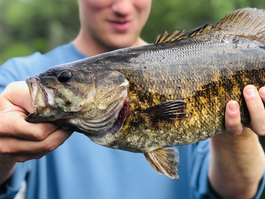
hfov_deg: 21.8
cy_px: 64
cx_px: 202
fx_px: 681
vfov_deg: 16.6
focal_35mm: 89
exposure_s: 1/120
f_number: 2.8
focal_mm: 6.6
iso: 25
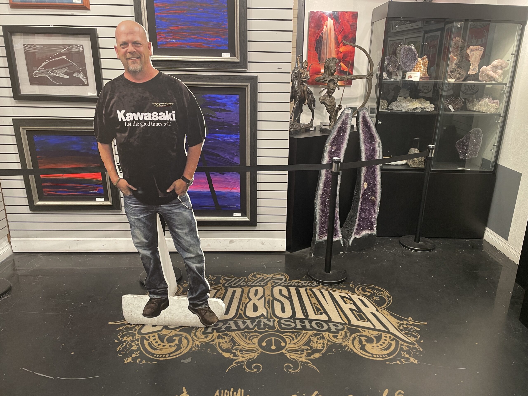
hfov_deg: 67.3
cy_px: 198
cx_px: 264
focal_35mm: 26
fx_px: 397
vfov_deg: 53.1
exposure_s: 1/60
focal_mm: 4.2
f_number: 1.6
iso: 125
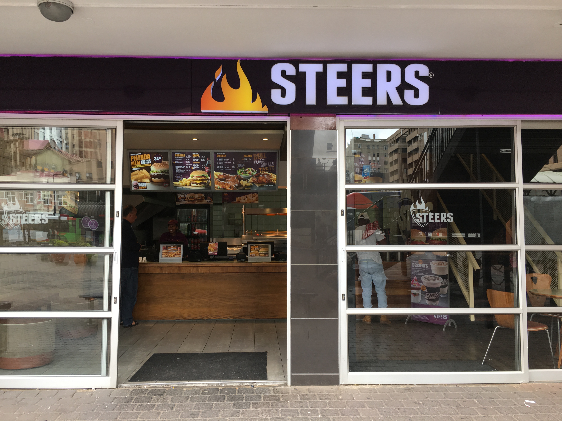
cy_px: 210
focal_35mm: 29
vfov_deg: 48.2
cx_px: 281
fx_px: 471
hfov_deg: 61.7
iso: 32
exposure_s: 1/100
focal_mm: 4.15
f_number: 2.2
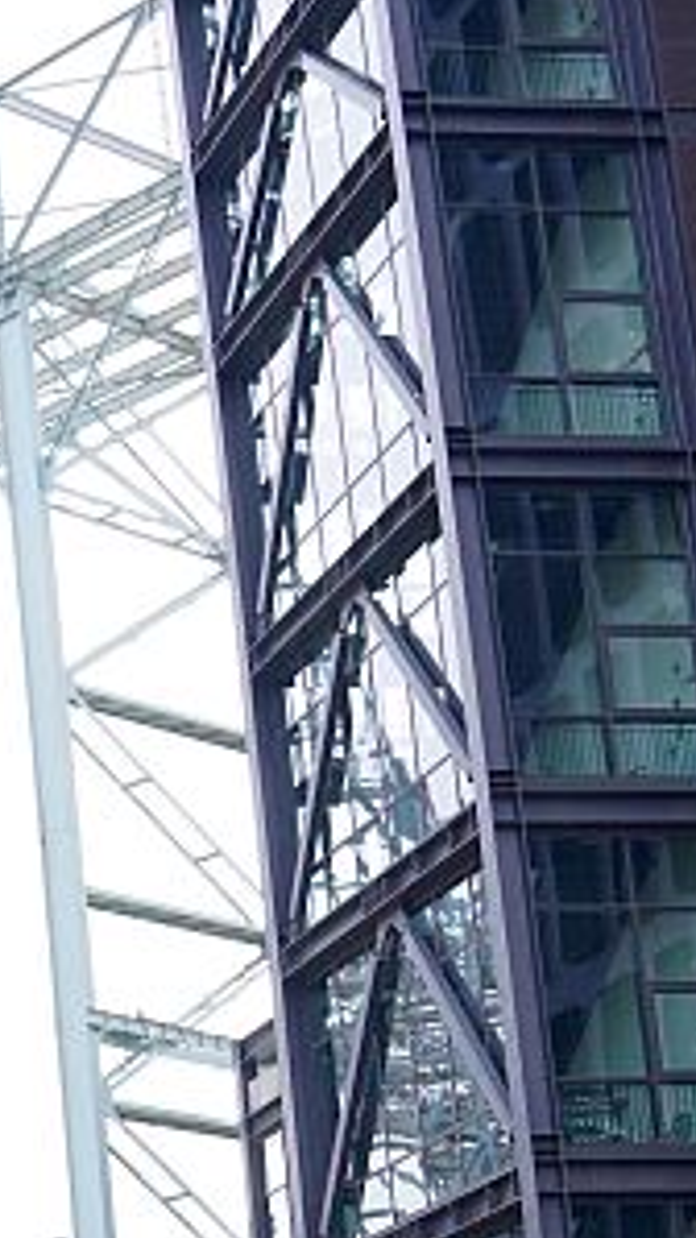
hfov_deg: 10.6
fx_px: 3317
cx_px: -862
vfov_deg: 20.8
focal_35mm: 101
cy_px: 1085
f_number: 5.6
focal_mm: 24
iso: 320
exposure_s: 1/250
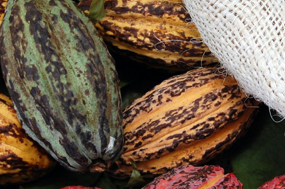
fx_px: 1274
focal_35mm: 161
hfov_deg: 12.7
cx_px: 210
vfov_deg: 8.5
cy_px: 42
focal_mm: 38
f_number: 6.3
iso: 400
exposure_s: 1/60
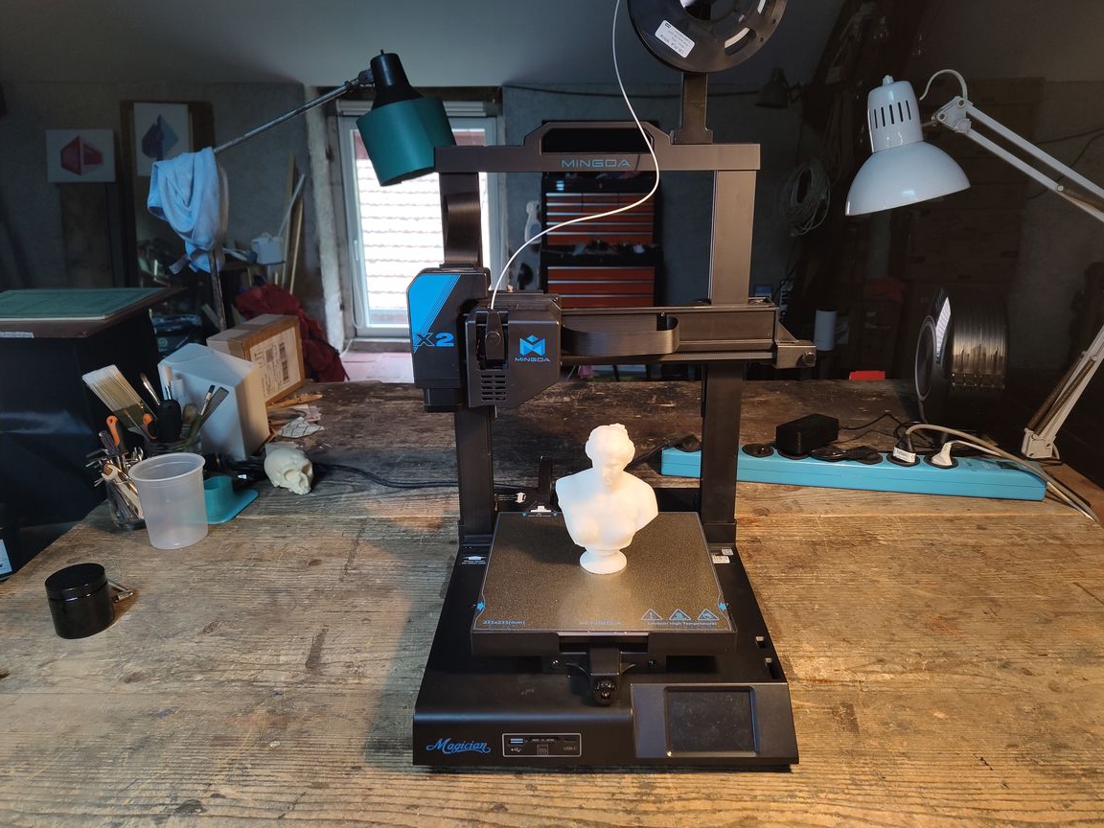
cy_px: 402
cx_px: 564
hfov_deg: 69.4
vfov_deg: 54.9
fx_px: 797
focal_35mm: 25
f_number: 1.88
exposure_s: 1/50
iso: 152
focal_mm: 5.59
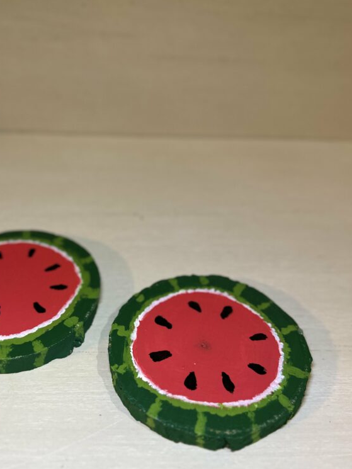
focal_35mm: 33
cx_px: 132
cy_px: 250
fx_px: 447
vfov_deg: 55.3
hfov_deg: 42.6
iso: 200
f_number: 1.78
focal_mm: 6.86
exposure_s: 1/60
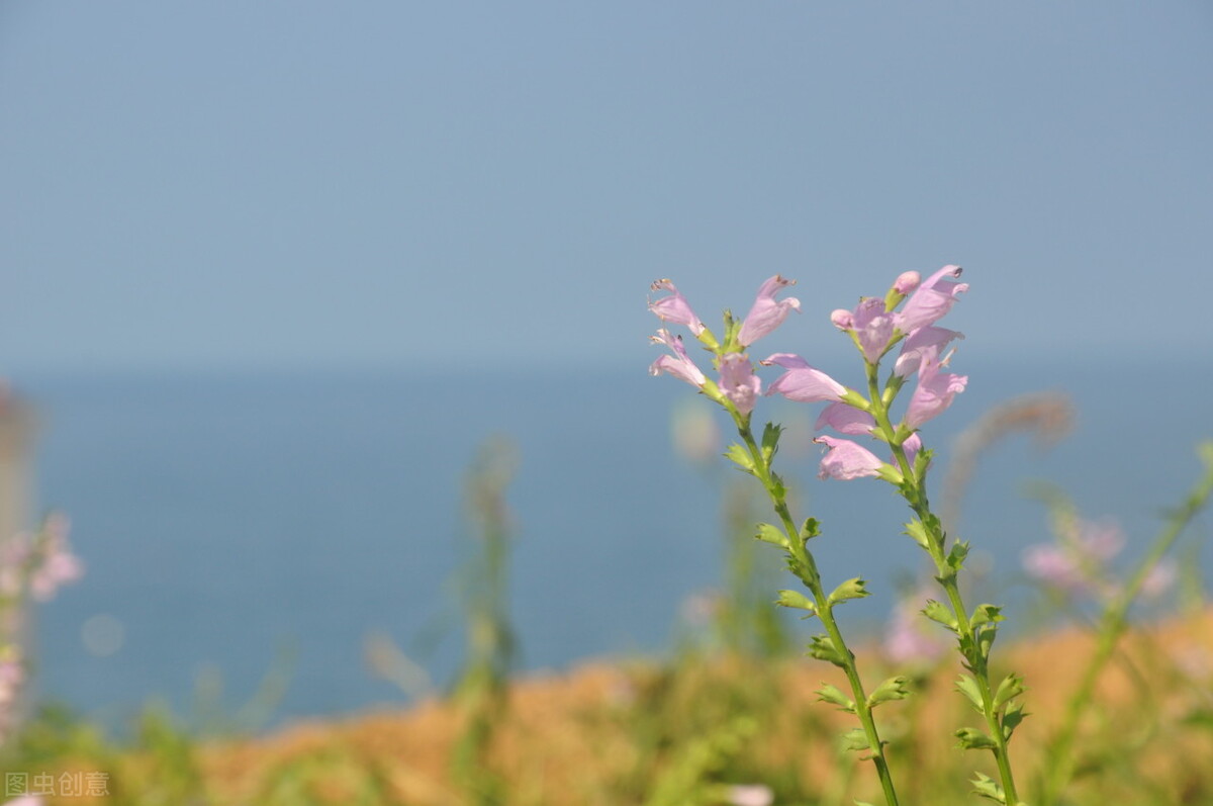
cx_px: 606
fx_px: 5300
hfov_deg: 13.1
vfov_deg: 8.7
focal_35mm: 158
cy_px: 403
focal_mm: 105
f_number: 10
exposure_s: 1/250
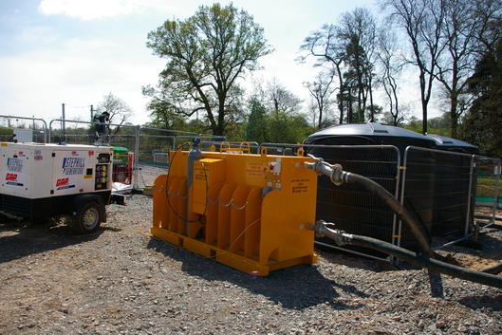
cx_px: 250
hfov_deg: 65.5
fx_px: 391
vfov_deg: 46.4
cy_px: 173
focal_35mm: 28
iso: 200
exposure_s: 1/500
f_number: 8
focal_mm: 18
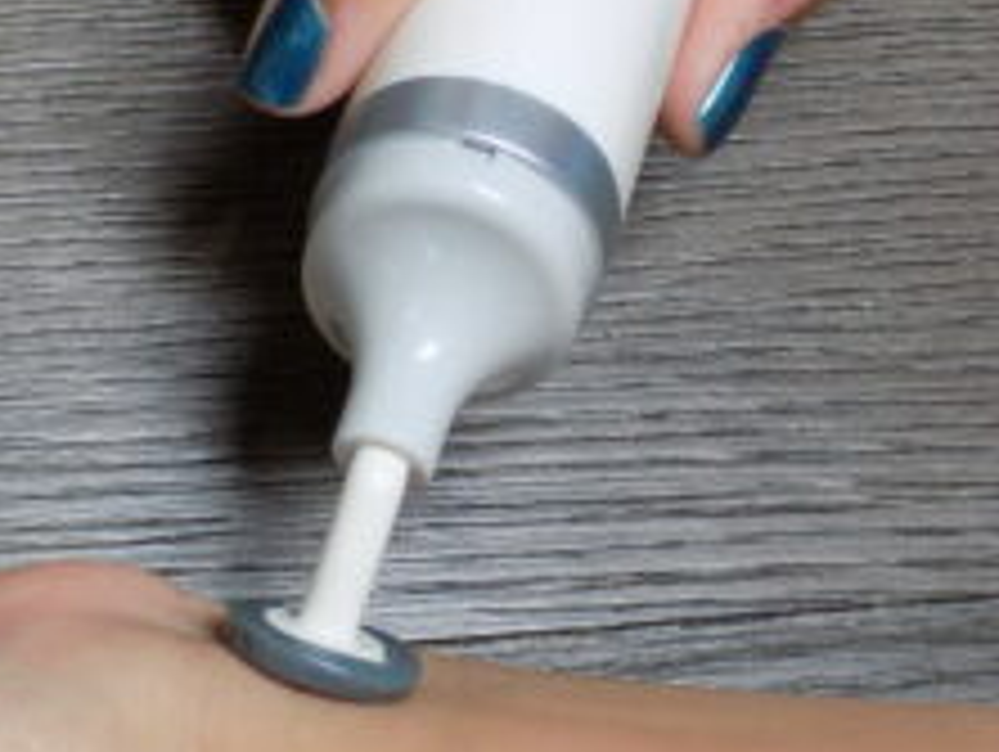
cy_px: 702
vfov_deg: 14.6
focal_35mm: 100
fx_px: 2889
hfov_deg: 19.0
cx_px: -22
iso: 140
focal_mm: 6.6
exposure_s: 1/30
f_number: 3.5
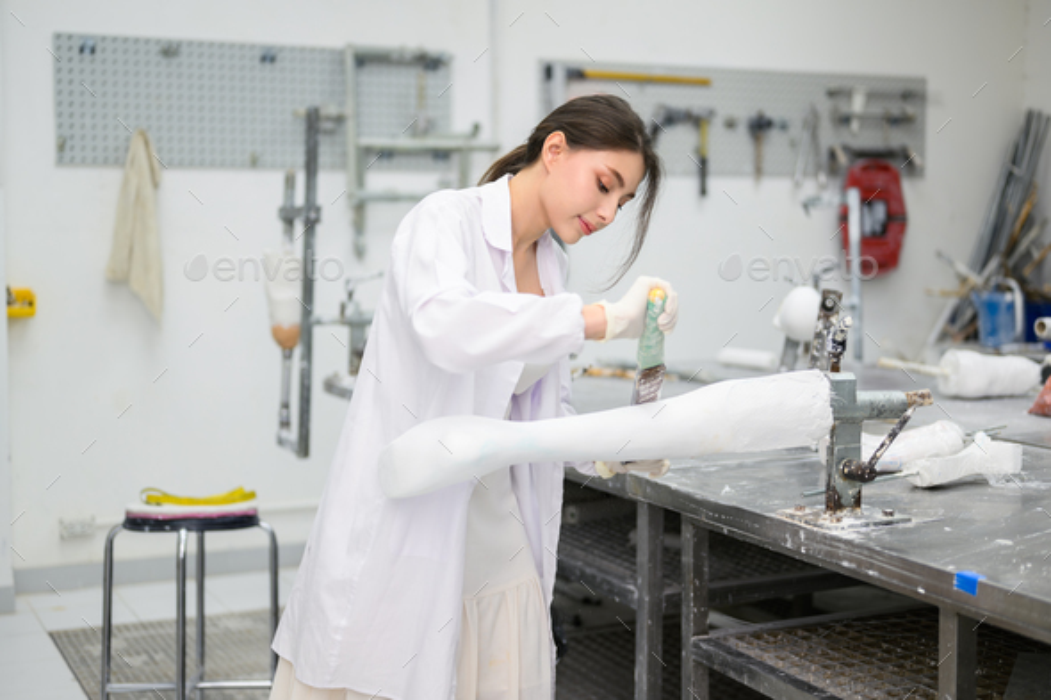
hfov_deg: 39.6
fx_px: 1459
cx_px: 526
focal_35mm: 50
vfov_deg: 27.0
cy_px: 350
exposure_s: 1/200
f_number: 2
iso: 280
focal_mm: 50
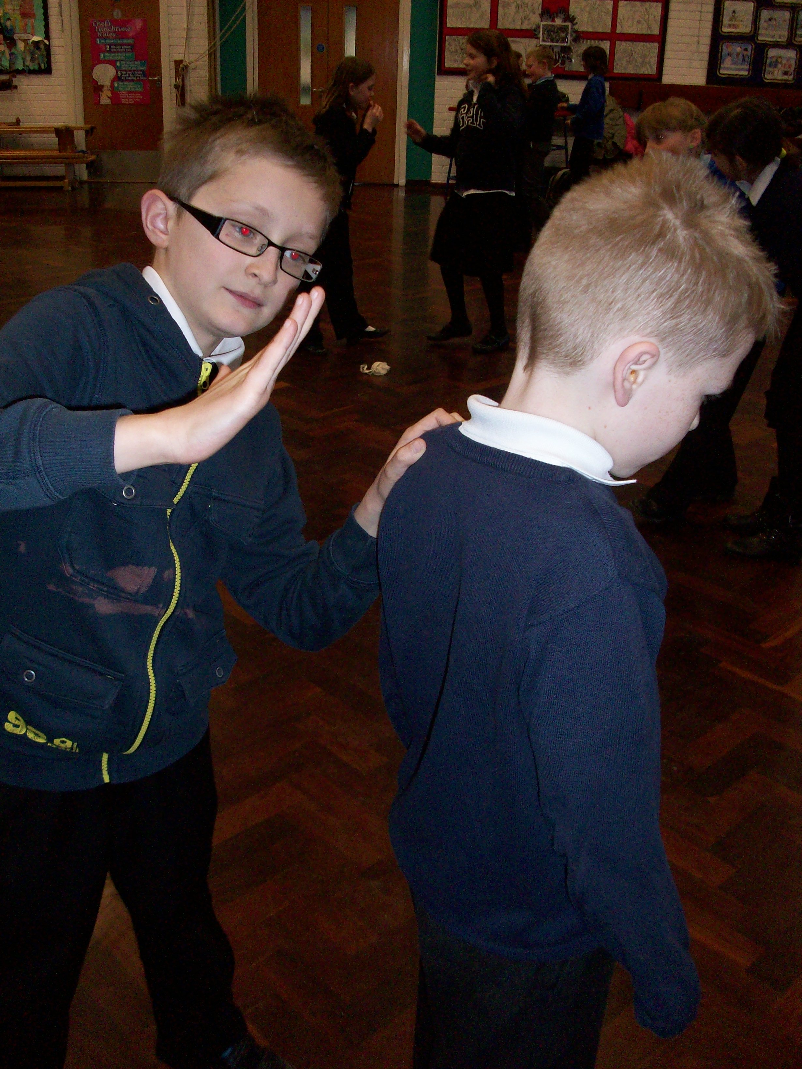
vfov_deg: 54.0
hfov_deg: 41.8
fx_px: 1050
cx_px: 401
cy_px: 534
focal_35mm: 34
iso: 160
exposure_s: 1/60
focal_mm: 5.7
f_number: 2.8
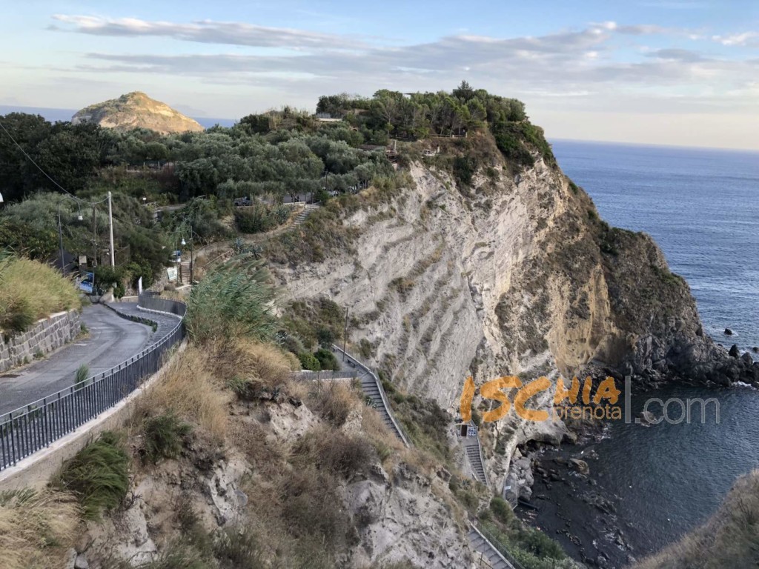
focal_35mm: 28
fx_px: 614
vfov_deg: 49.7
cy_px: 284
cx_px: 380
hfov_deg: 63.4
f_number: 1.8
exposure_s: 1/271
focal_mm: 4
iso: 20
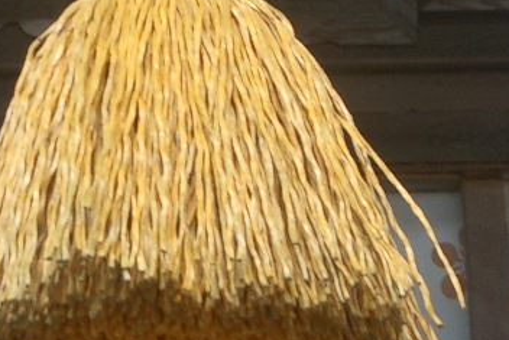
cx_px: 130
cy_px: -13
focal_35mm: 266
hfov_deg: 7.7
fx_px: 3762
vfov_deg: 5.2
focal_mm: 14.6
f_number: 4.4
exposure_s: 1/50
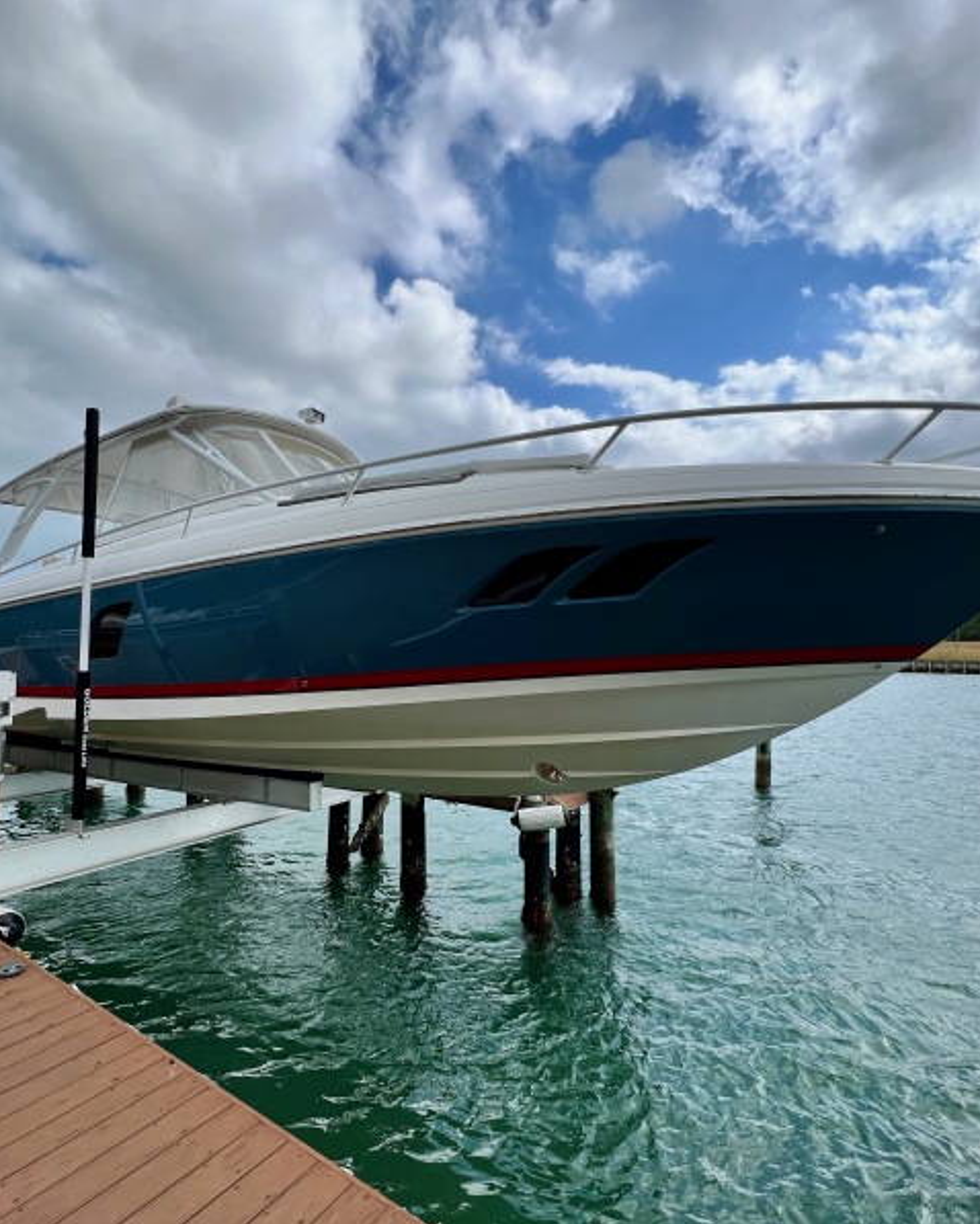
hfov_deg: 76.6
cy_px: 613
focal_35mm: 17
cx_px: 422
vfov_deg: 89.6
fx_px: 616
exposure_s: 1/1508
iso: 32
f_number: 1.8
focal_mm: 1.57
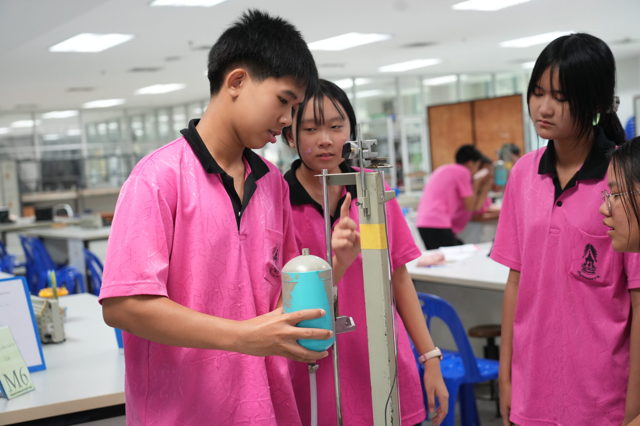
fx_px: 960
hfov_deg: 36.9
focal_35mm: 54
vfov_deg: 25.1
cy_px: 213
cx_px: 320
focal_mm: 54
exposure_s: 1/100
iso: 2000
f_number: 4
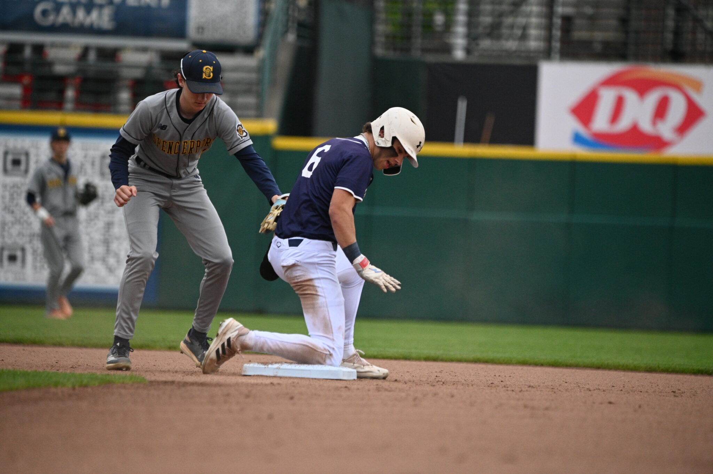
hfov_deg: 4.3
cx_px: 356
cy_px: 237
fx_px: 9501
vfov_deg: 2.9
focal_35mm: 480
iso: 4500
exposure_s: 1/8000
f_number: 6.3
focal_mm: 480
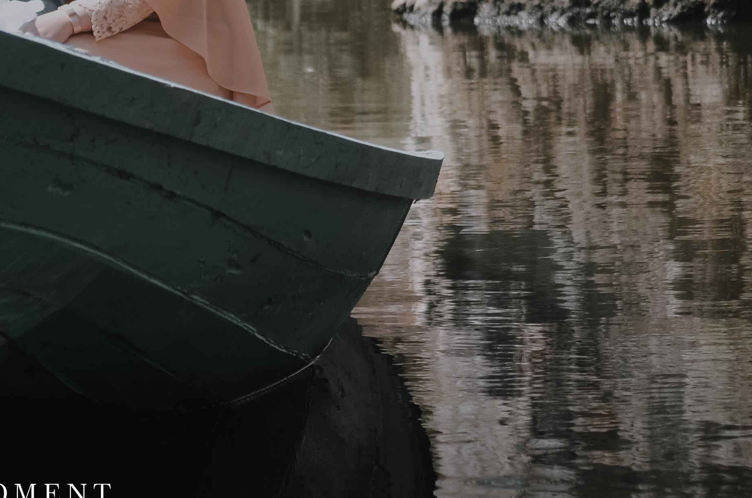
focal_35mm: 279
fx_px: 5815
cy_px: -101
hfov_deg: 7.4
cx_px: -60
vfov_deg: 4.9
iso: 100
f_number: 4.5
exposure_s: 1/640
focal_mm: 70
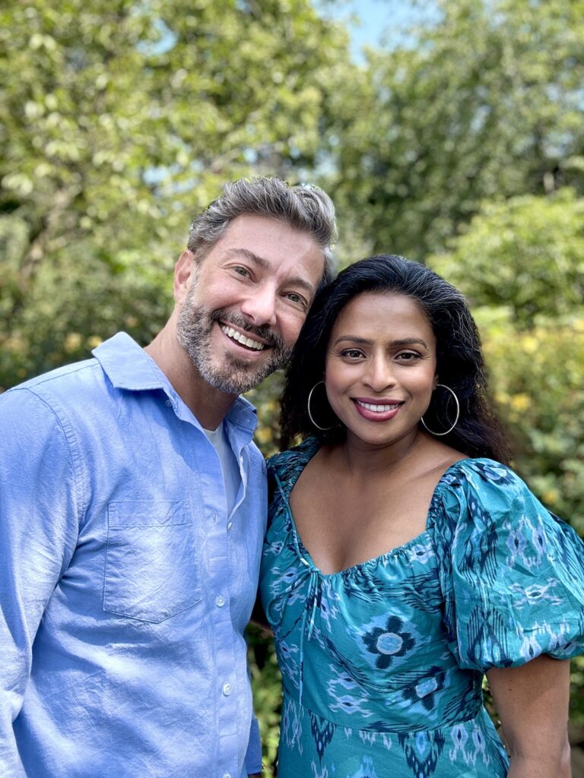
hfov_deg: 46.8
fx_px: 675
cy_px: 389
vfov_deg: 60.0
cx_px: 292
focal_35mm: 30
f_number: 1.9
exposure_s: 1/128
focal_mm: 2.69
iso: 25
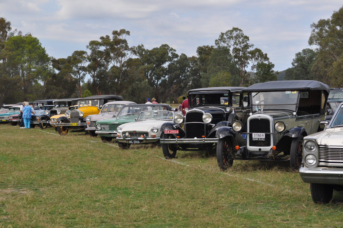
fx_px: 785
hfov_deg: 24.6
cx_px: 172
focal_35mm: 82
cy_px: 114
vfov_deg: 16.5
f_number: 9
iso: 200
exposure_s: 1/320
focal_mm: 55
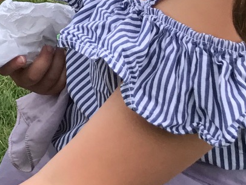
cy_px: -71
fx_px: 988
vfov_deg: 10.4
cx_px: -304
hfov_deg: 12.0
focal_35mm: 139
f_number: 1.8
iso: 20
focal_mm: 3.99
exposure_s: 1/714
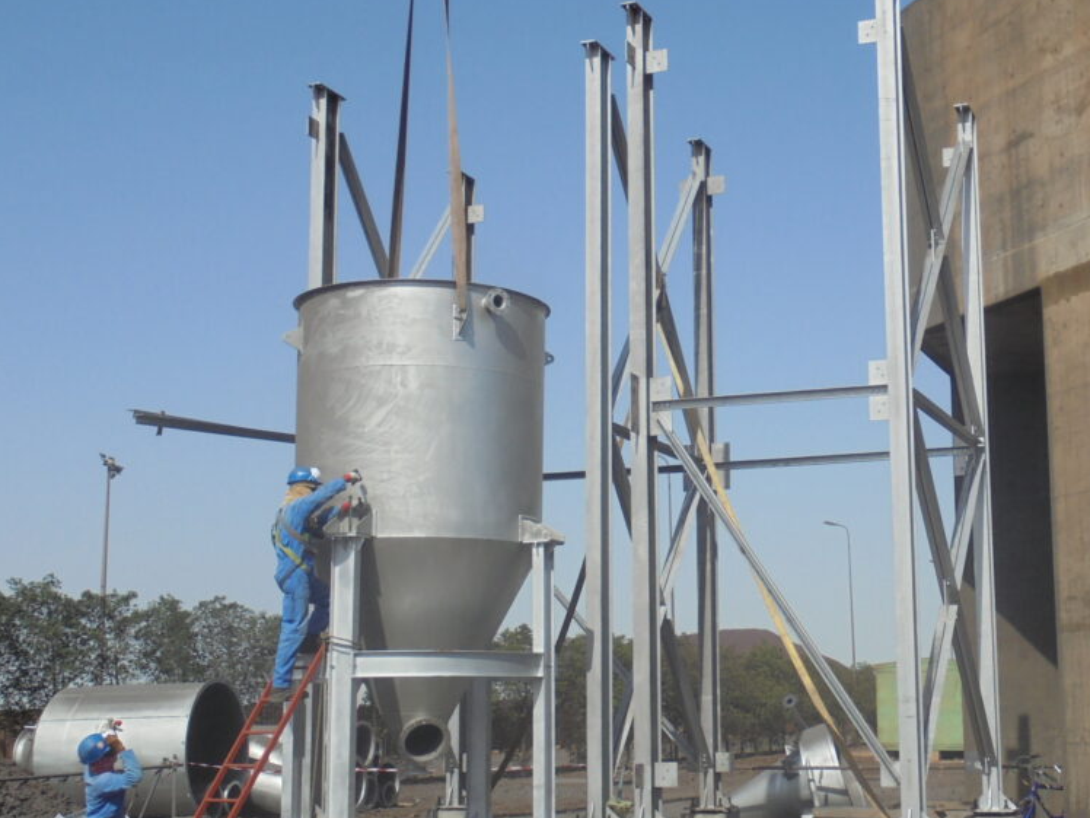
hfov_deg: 36.6
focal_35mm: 52
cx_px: 694
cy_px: 436
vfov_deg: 28.0
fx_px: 1637
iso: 100
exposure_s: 1/125
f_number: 13.3
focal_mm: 6.9
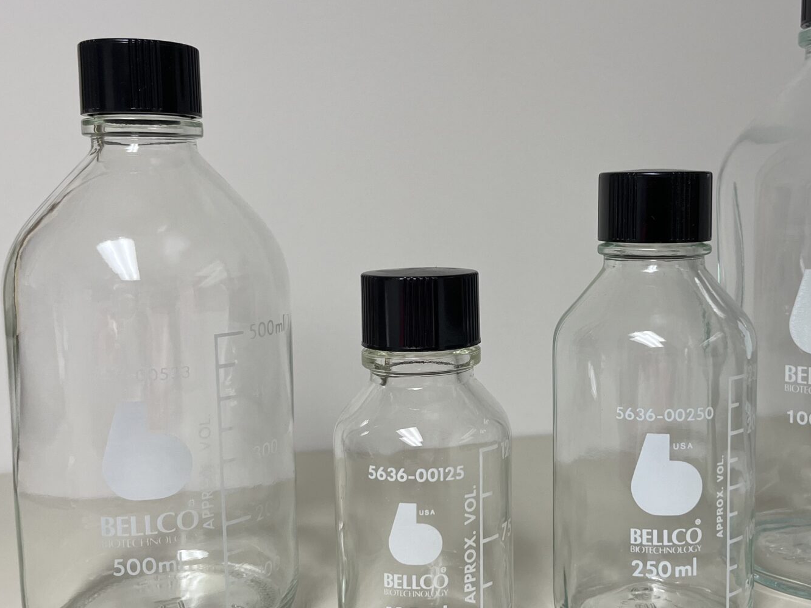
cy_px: 306
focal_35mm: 40
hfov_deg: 46.4
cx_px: 511
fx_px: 937
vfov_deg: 36.0
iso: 125
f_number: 1.6
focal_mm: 5.1
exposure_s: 1/120
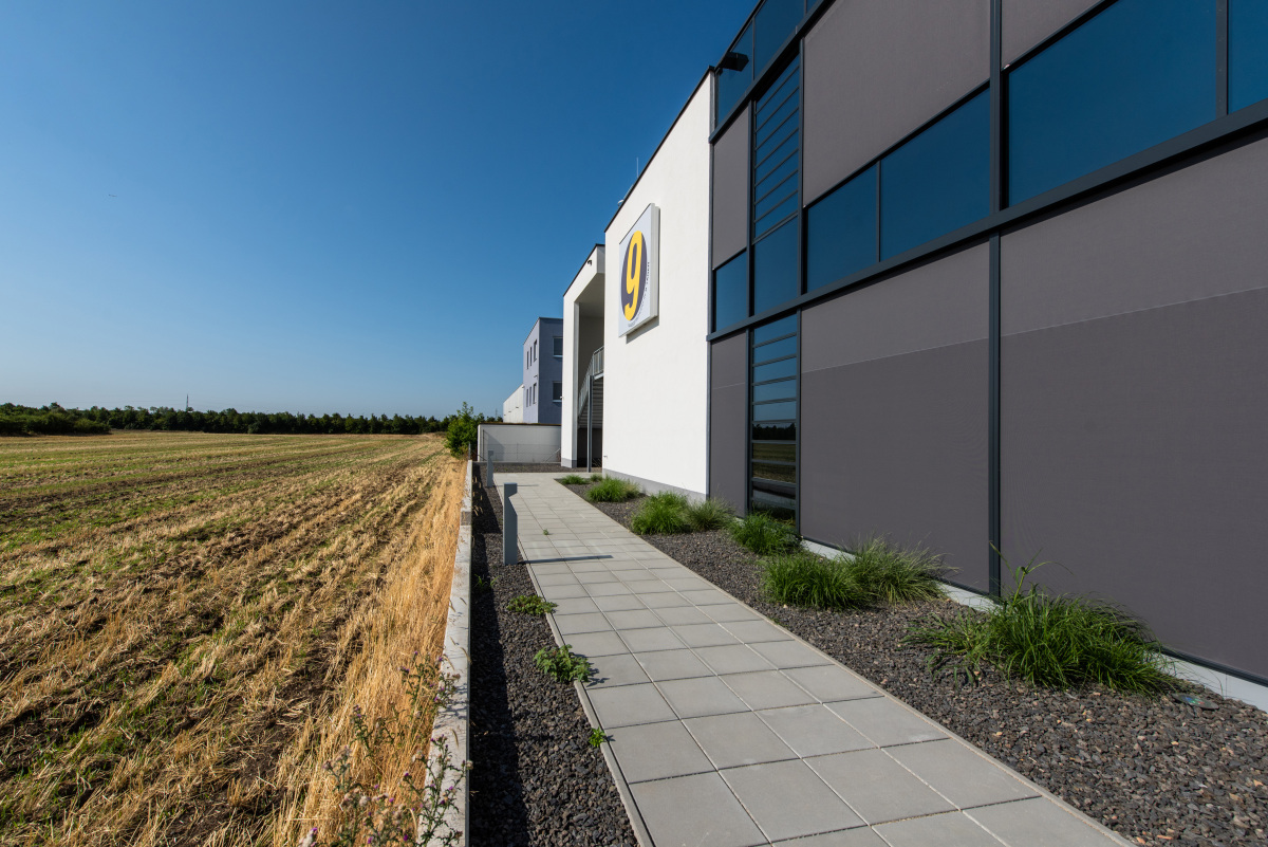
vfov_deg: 81.3
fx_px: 493
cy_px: 424
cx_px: 634
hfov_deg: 104.2
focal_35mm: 14
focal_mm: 14
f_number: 8
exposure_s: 1/1000
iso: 200
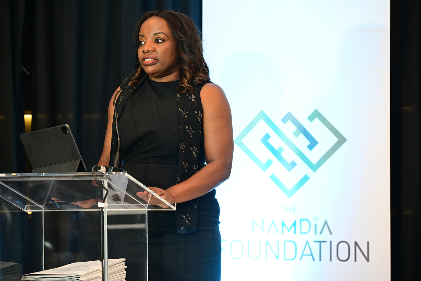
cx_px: 210
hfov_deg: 13.7
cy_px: 140
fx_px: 1754
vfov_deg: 9.2
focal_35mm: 150
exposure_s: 1/125
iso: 3200
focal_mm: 150
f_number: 4
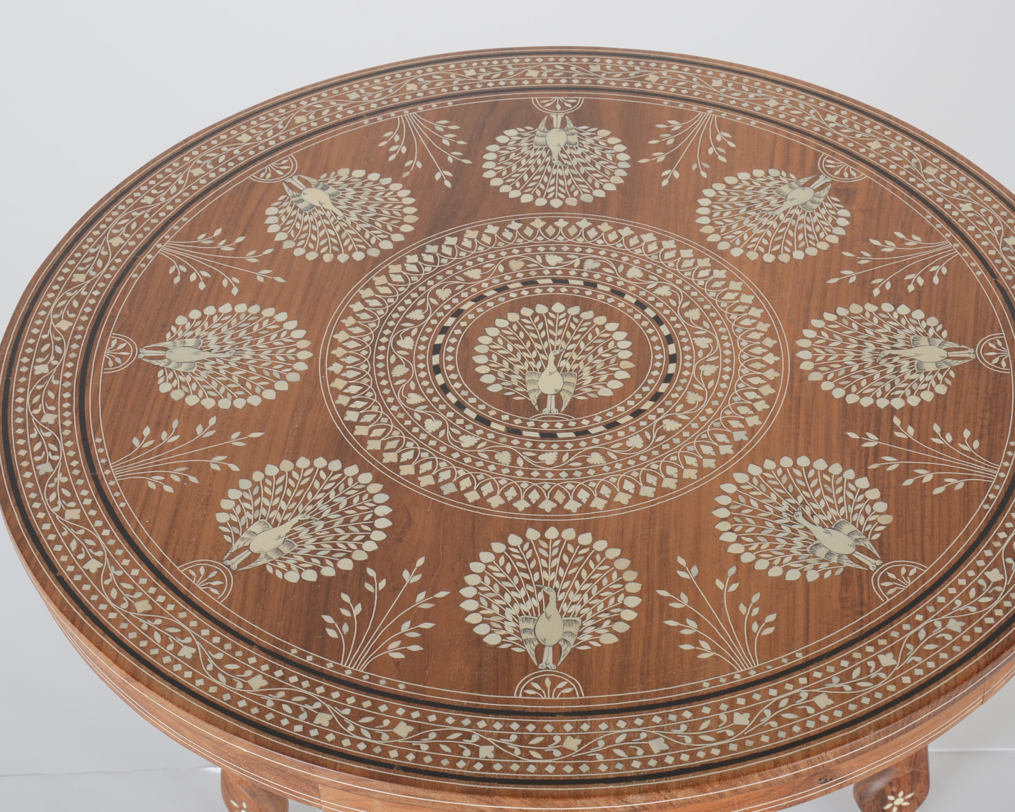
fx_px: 2300
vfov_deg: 20.0
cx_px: 540
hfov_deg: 24.9
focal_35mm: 77
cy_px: 406
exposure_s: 1/160
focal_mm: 45
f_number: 13
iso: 125
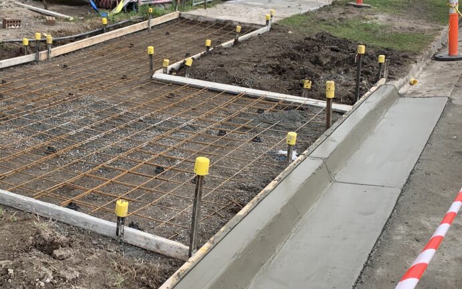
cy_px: 176
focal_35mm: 48
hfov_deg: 41.0
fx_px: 605
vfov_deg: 26.8
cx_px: 133
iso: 25
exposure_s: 1/474
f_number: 1.8
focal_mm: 4.25
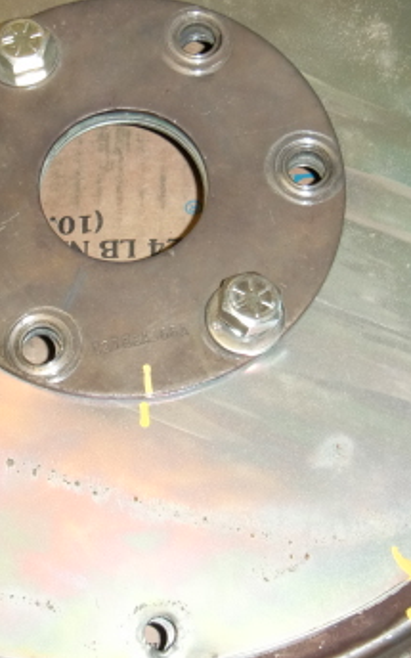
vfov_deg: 27.4
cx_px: 134
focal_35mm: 75
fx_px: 1344
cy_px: 243
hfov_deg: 17.3
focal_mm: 6.66
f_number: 3.9
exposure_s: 1/60
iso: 125
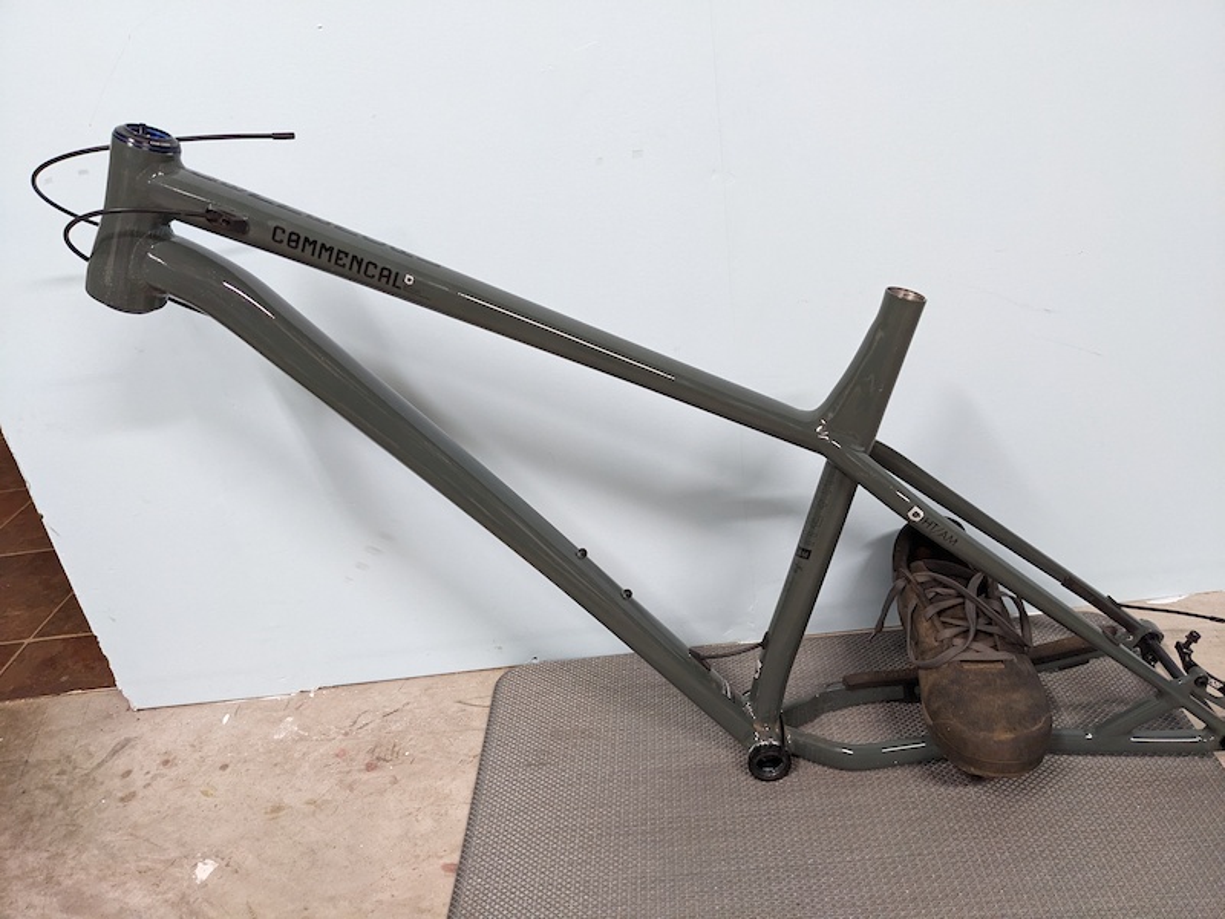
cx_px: 612
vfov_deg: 51.4
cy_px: 460
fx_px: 955
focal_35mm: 27
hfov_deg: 65.3
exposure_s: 1/120
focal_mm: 4.38
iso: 611
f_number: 1.73
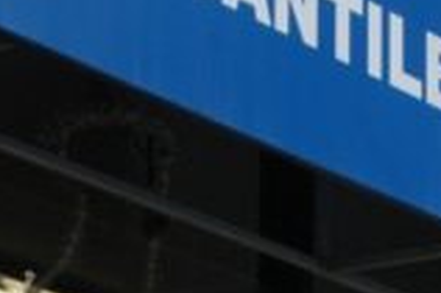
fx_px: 3328
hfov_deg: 7.5
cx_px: 550
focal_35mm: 272
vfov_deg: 5.0
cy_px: 585
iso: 400
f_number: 3.5
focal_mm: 28
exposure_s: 1/180
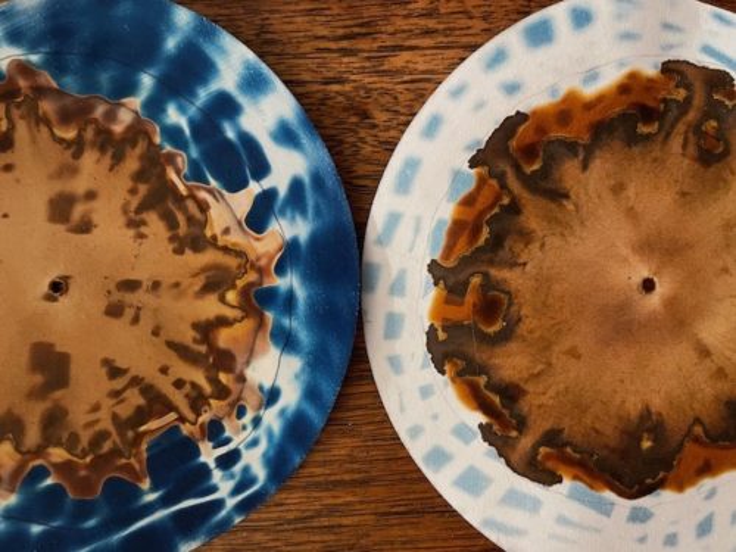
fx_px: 553
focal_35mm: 26
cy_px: 276
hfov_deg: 67.3
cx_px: 368
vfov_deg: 53.1
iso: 640
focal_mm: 4.2
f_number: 1.6
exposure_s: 1/30
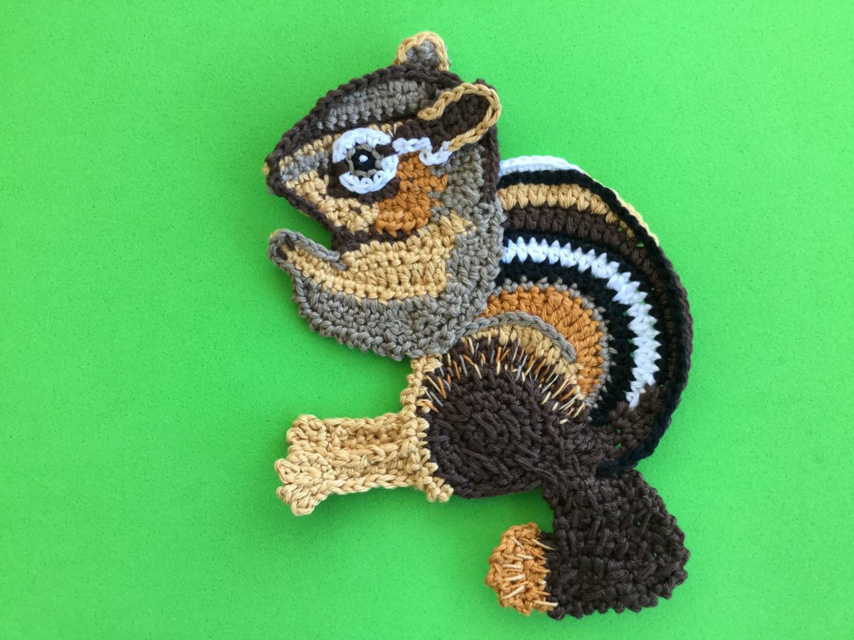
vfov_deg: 45.4
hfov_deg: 58.4
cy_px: 320
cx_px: 427
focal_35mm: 31
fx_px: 765
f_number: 2.4
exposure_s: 1/33
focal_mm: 3.3
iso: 40
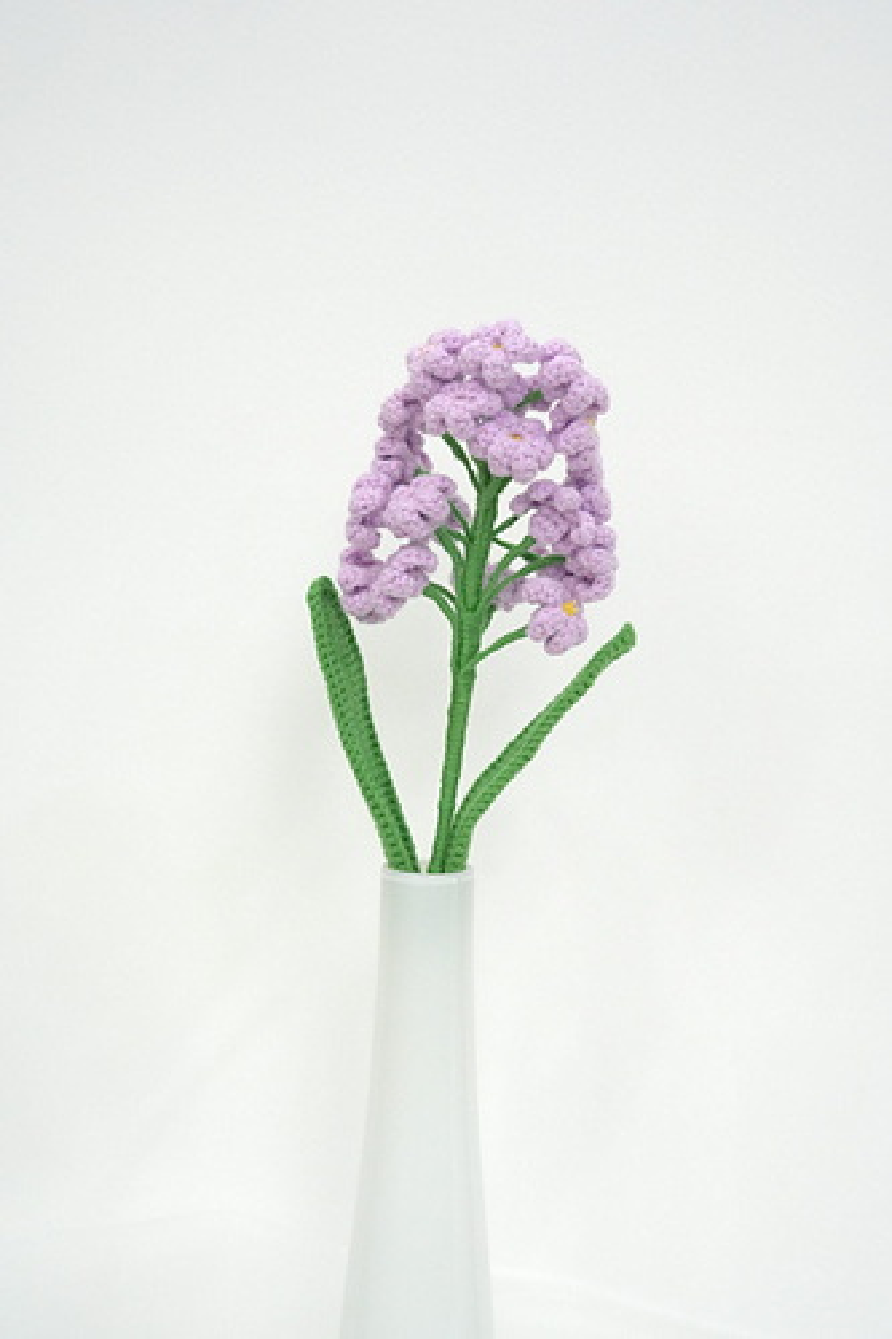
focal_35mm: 65
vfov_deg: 31.0
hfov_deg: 20.9
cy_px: 670
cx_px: 446
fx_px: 2417
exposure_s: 1/320
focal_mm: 65
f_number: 5.6
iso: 4000
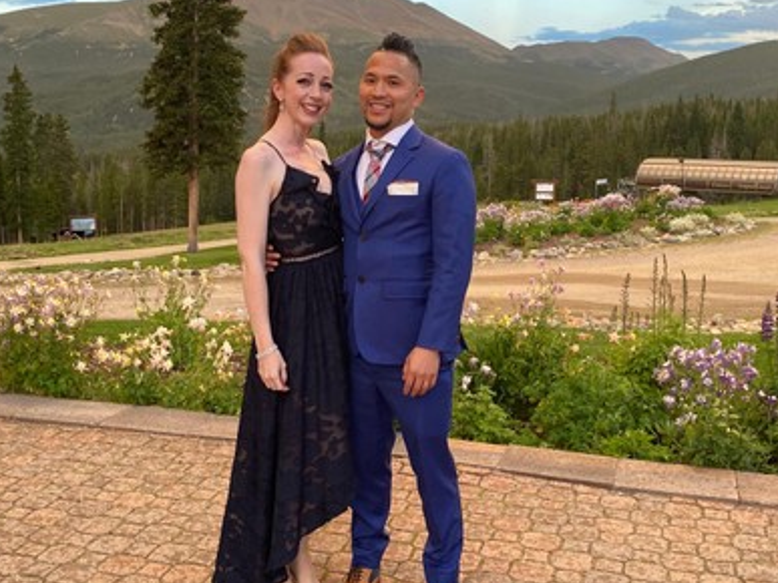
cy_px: 275
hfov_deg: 43.8
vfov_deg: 33.6
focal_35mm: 43
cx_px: 360
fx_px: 966
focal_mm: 4.25
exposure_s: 1/117
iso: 125
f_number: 1.8
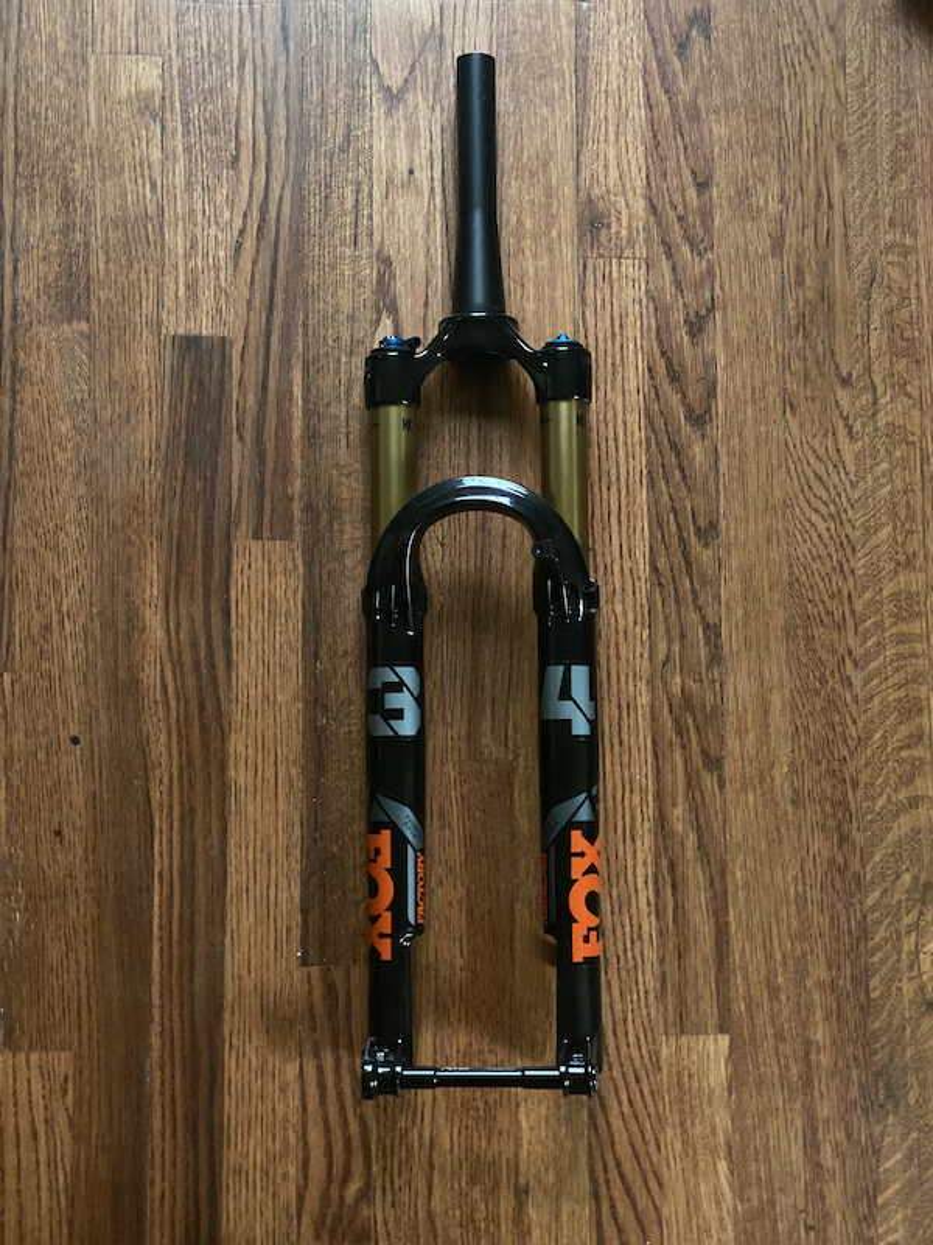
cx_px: 466
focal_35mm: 52
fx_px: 1869
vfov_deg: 36.8
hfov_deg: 28.0
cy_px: 622
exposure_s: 1/30
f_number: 2
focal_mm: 6
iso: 1250
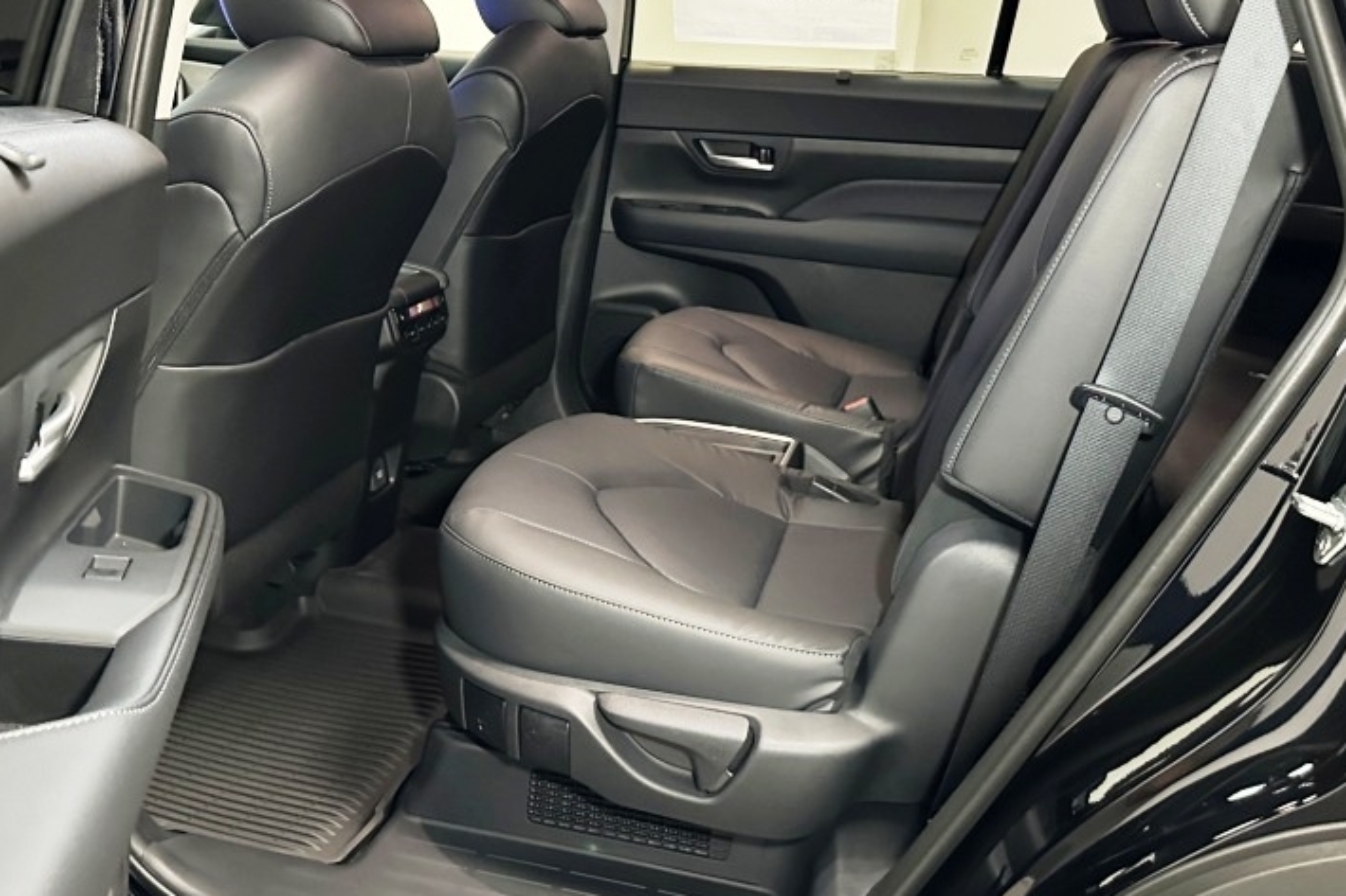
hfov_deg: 53.1
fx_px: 1346
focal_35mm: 36
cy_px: 324
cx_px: 662
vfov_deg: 36.6
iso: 800
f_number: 1.78
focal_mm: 6.86
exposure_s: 1/30
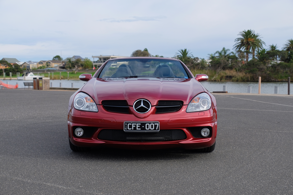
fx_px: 374
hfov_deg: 42.7
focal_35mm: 46
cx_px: 146
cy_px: 98
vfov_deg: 29.2
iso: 500
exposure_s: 1/480
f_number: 8
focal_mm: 30.9
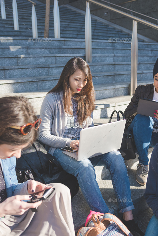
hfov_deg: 37.9
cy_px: 118
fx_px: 230
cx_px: 79
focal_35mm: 35
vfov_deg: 54.4
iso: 250
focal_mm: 35
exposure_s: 1/800
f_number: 4
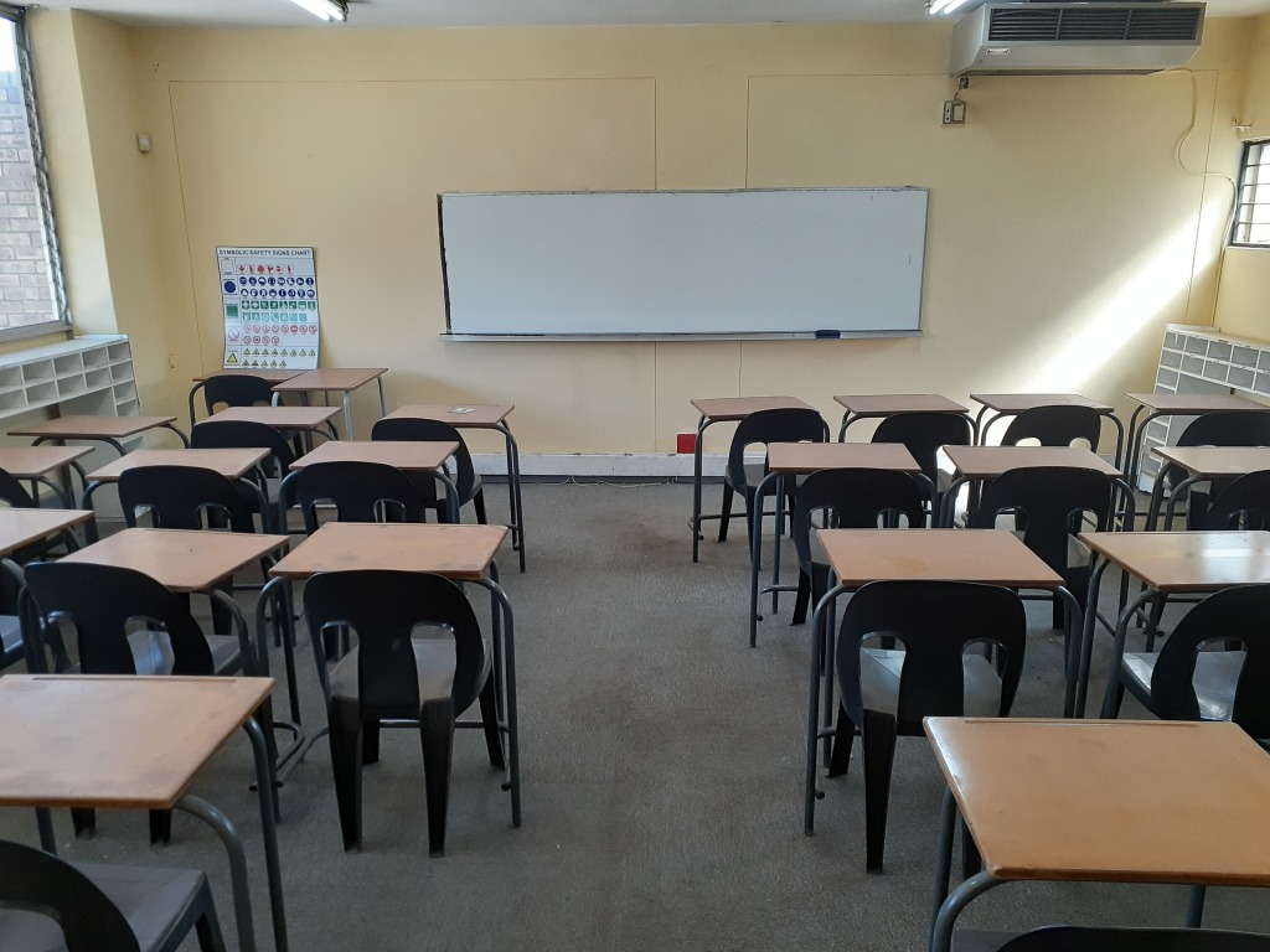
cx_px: 635
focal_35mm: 27
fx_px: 991
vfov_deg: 51.4
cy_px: 476
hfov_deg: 65.3
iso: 64
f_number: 1.9
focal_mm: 3.6
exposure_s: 1/50
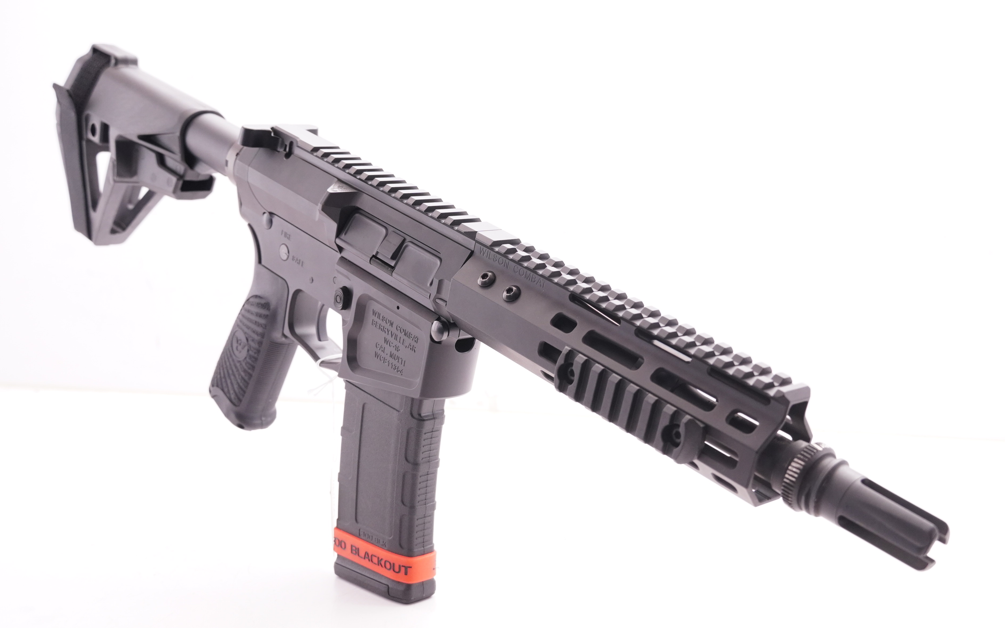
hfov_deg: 43.0
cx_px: 501
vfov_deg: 27.7
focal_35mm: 47
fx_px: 1276
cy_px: 330
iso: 1000
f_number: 5.6
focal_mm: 27
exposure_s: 1/125
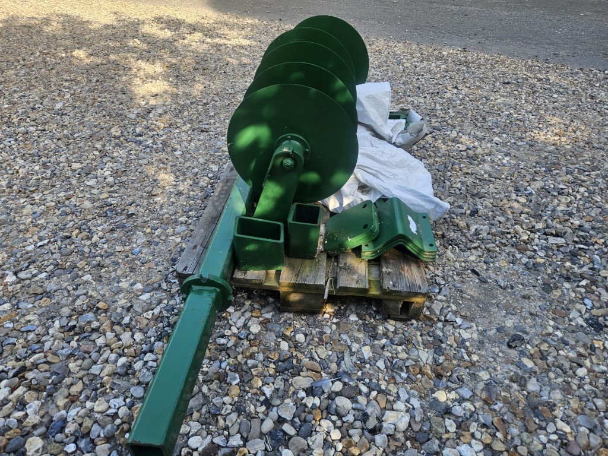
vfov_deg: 58.9
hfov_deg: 73.9
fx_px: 404
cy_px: 228
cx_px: 304
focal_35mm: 23
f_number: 1.8
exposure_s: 1/180
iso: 25
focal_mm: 5.4
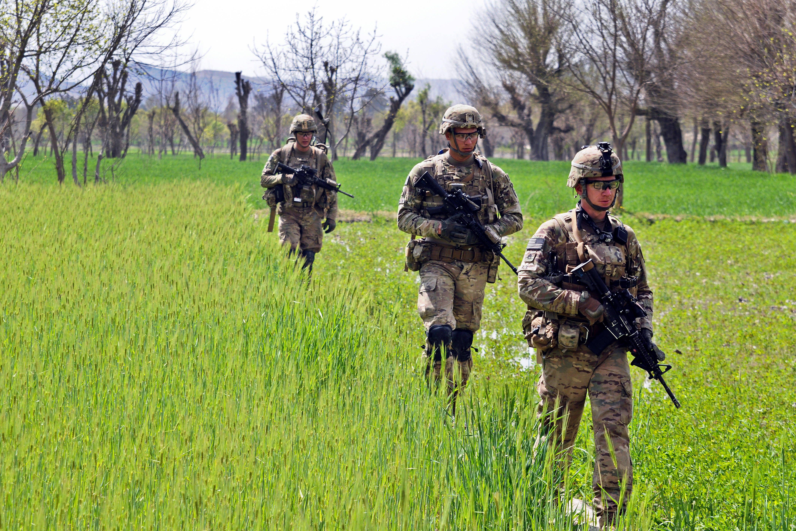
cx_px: 398
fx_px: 2321
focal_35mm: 105
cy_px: 266
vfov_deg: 13.0
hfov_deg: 19.5
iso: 250
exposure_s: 1/800
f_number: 5
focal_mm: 70
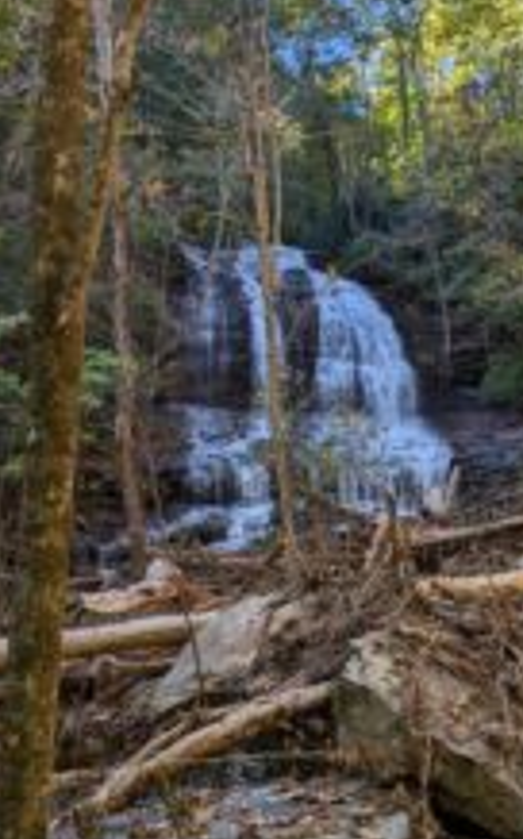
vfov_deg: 47.6
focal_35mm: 41
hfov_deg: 29.9
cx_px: 469
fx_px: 936
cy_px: 547
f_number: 1.68
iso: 25
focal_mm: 6.9
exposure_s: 1/242
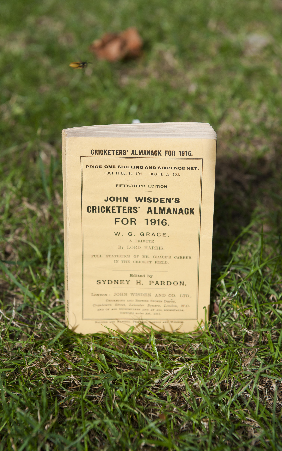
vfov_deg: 28.6
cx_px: 135
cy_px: 226
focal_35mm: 72
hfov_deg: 18.1
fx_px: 885
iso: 200
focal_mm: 70
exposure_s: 1/800
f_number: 5.6
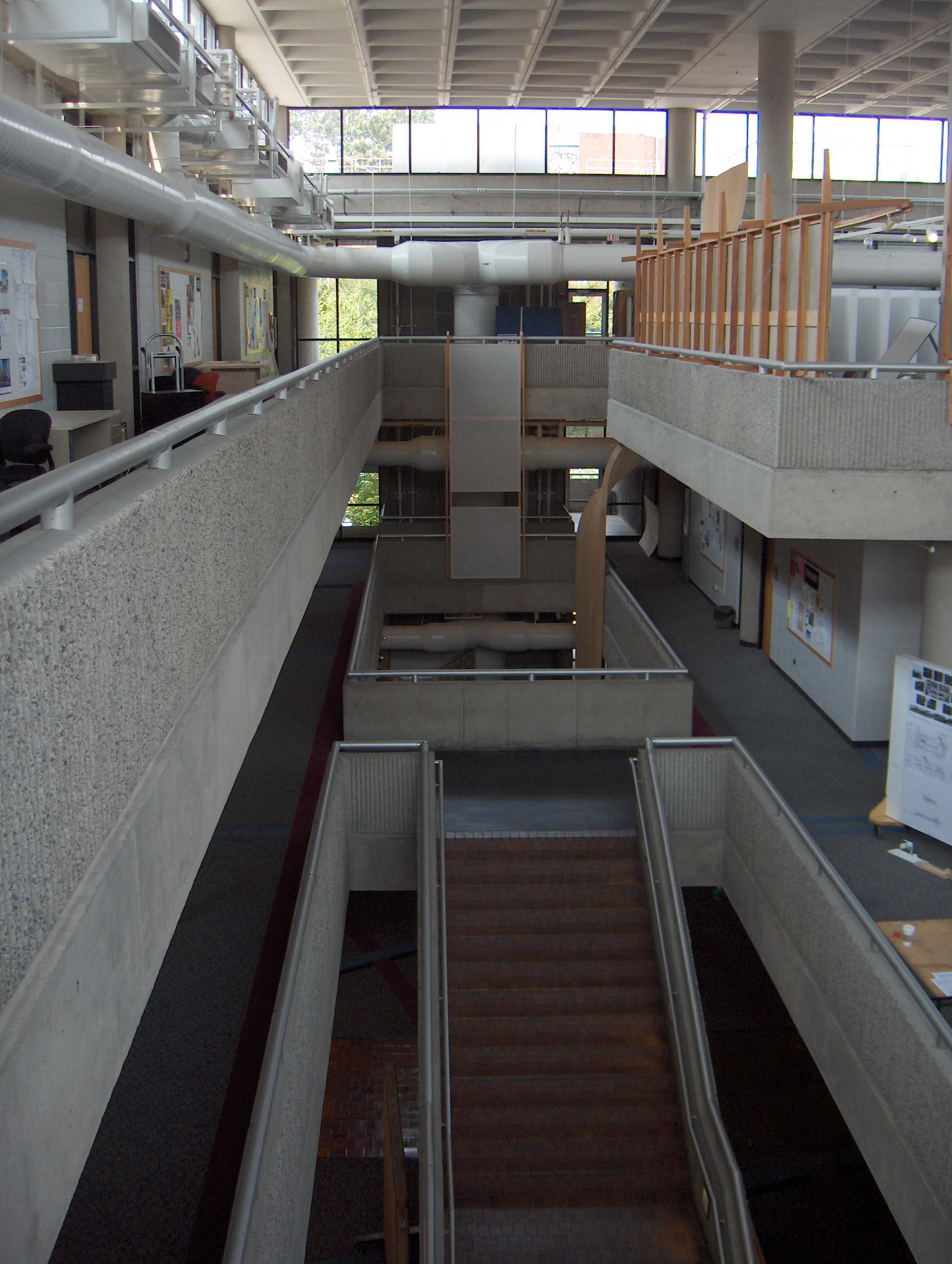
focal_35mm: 39
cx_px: 476
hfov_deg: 36.9
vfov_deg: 47.8
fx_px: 1426
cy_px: 632
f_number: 2.8
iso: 200
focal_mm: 8
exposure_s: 1/143
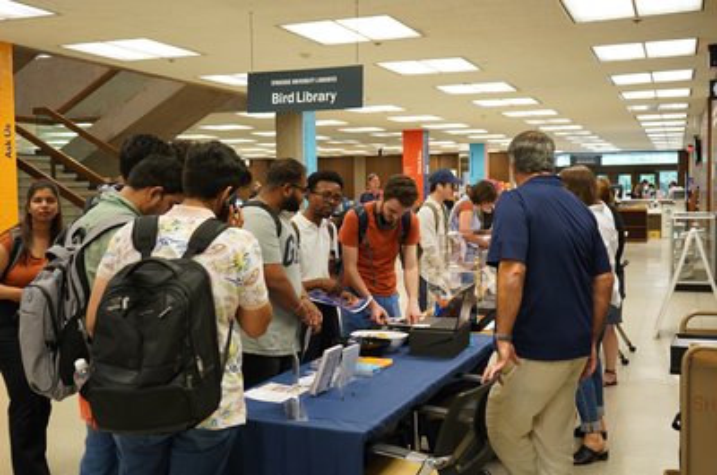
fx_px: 755
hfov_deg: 50.8
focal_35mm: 38
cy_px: 238
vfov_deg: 34.9
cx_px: 358
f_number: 4.5
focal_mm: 38
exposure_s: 1/50
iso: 800
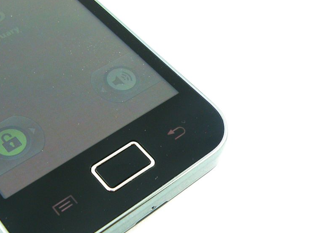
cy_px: 151
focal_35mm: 57
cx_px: 118
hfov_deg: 33.6
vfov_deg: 25.5
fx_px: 512
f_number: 5
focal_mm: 7.32
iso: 200
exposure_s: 1/40
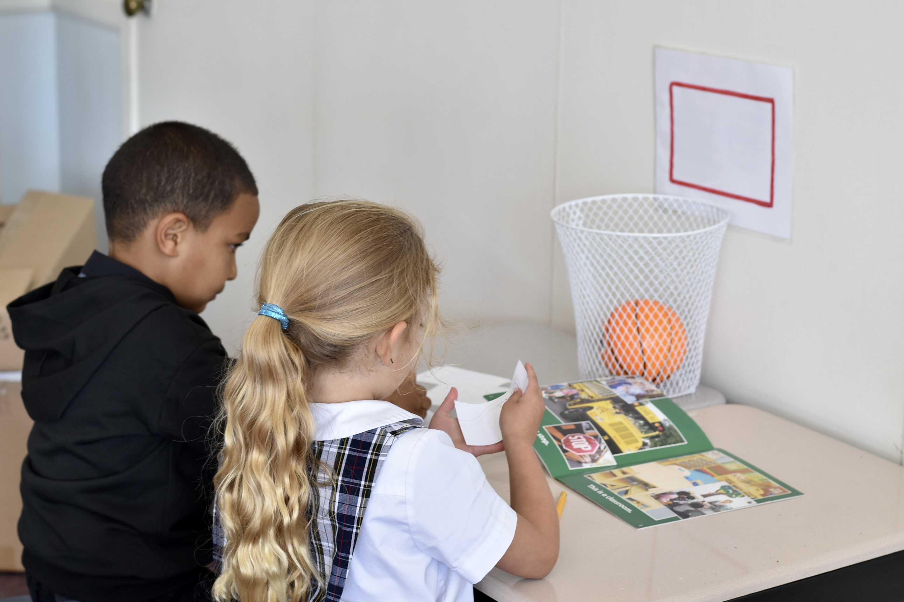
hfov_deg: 25.7
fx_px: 1984
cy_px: 287
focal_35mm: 79
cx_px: 466
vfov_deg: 17.3
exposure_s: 1/80
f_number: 4.5
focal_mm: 50
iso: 400
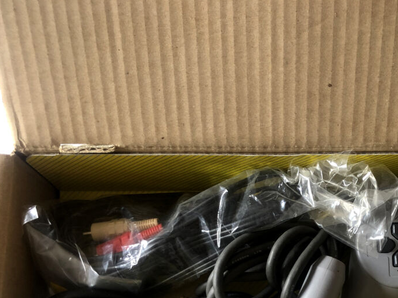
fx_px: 563
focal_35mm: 49
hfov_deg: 38.0
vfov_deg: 28.8
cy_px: 253
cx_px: 295
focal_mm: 3.99
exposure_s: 1/17
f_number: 1.8
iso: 40
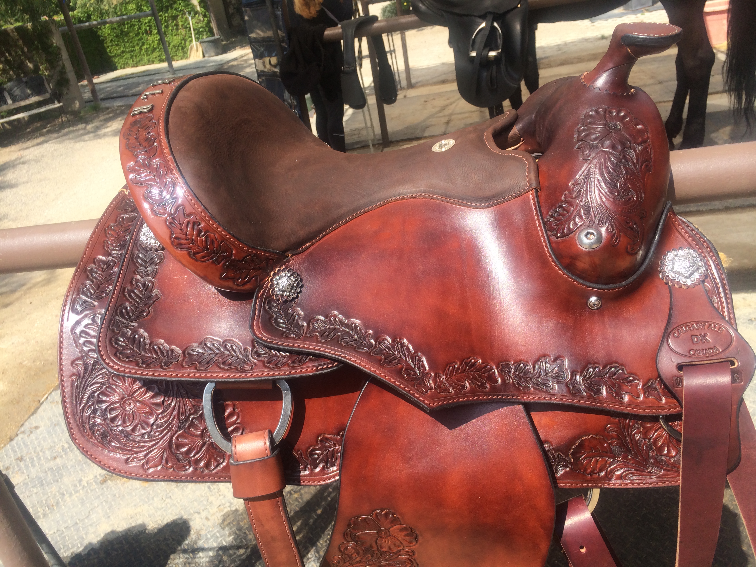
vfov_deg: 46.8
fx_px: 655
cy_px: 284
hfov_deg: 60.0
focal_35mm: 30
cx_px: 378
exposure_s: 1/1109
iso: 32
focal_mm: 4.12
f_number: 2.2
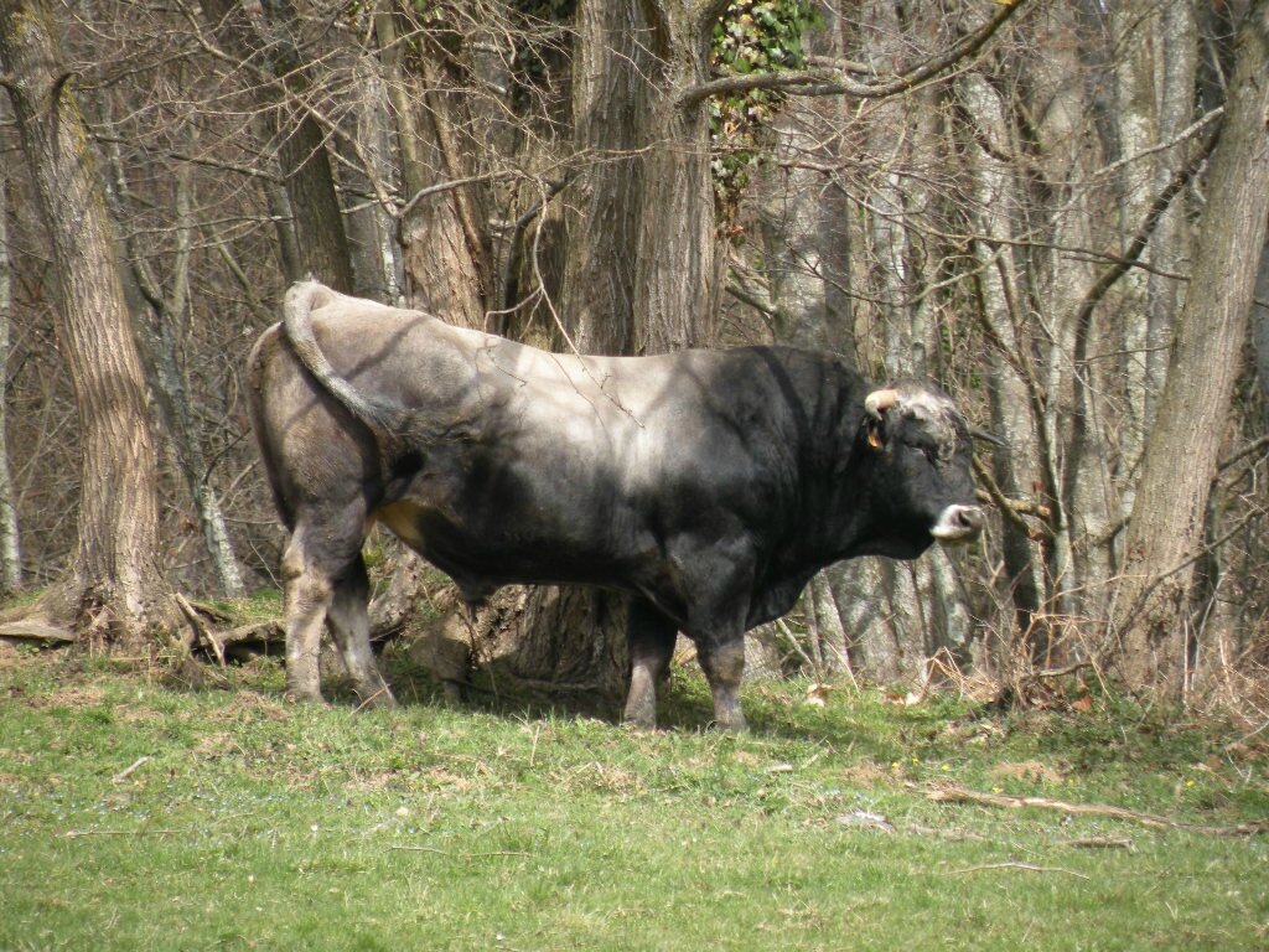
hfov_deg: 4.1
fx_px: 17816
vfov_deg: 3.1
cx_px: 634
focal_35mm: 486
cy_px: 476
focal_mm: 84.2
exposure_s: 1/204
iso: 64
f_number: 4.5
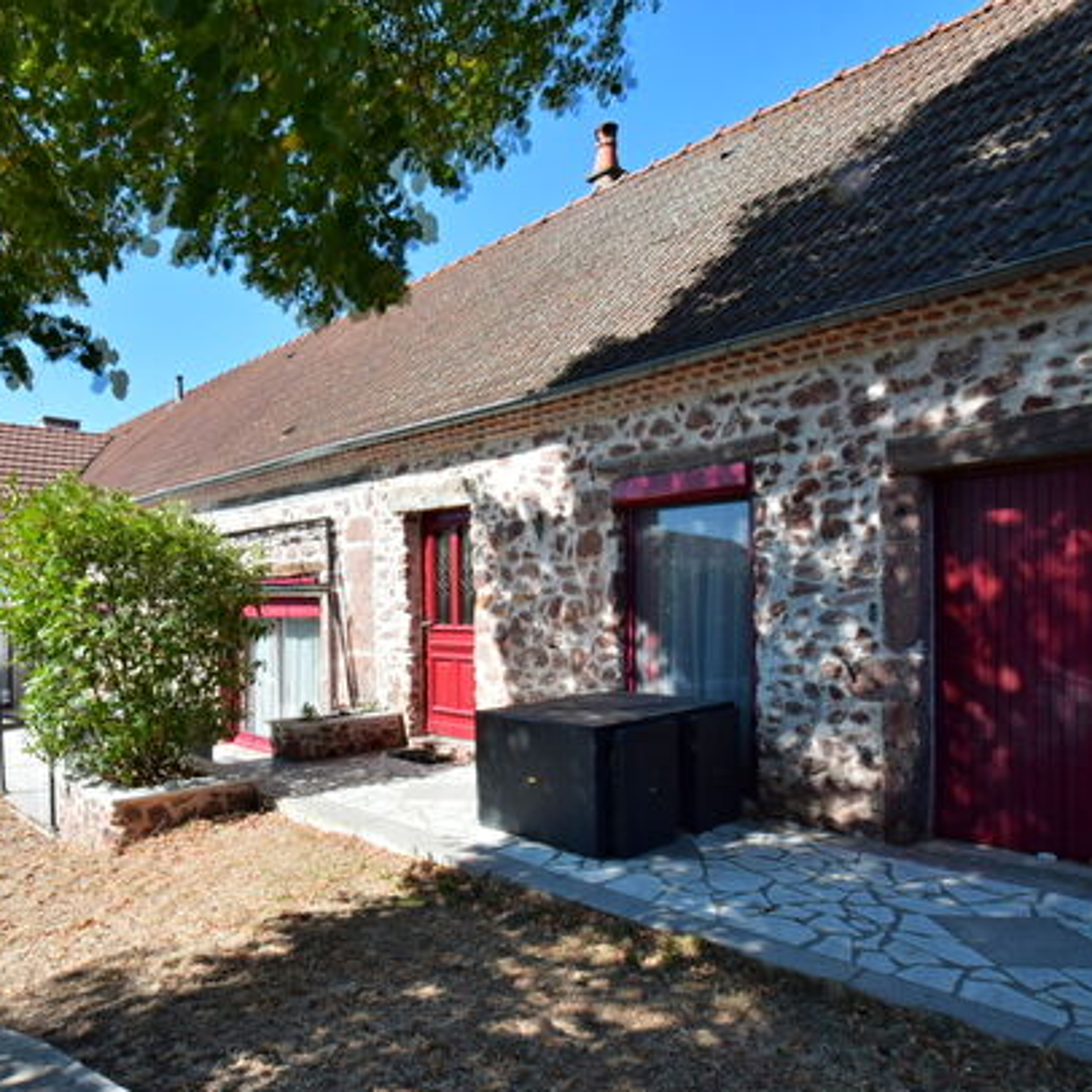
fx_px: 785
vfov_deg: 69.3
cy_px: 621
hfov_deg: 68.1
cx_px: 385
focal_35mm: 22
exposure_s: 1/100
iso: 500
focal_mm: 10
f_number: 18
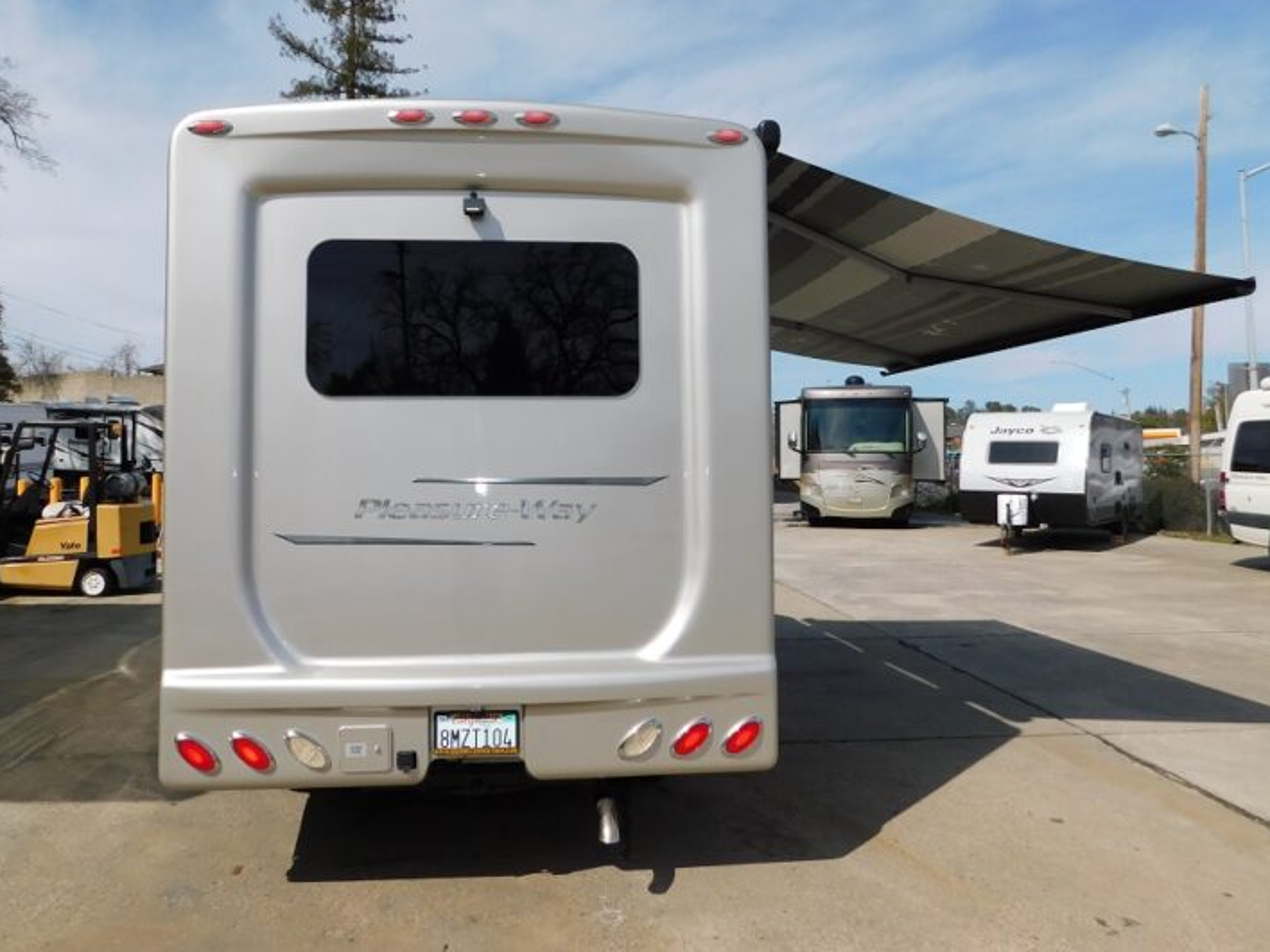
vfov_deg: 53.0
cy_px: 430
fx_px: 954
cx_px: 569
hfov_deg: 67.1
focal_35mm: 26
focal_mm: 4
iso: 125
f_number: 6
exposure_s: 1/640
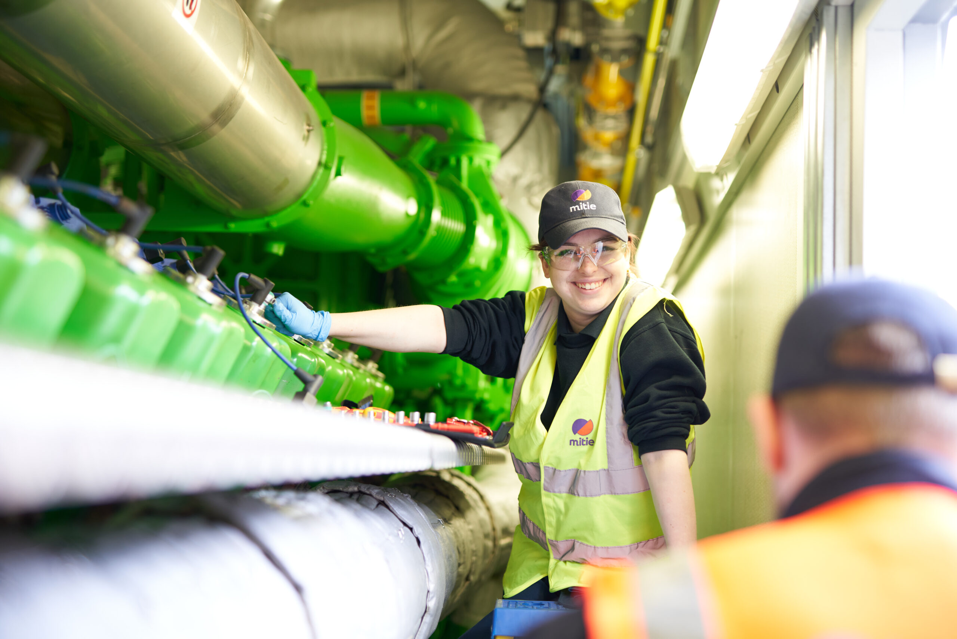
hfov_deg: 39.6
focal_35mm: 50
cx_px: 478
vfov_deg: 27.0
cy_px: 320
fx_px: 1329
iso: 640
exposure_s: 1/160
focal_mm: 50
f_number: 1.8
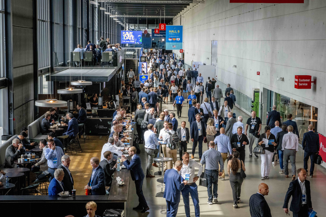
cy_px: 108
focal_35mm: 70
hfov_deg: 28.8
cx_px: 163
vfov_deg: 19.5
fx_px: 634
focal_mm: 70
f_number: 22
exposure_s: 1/60
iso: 4000
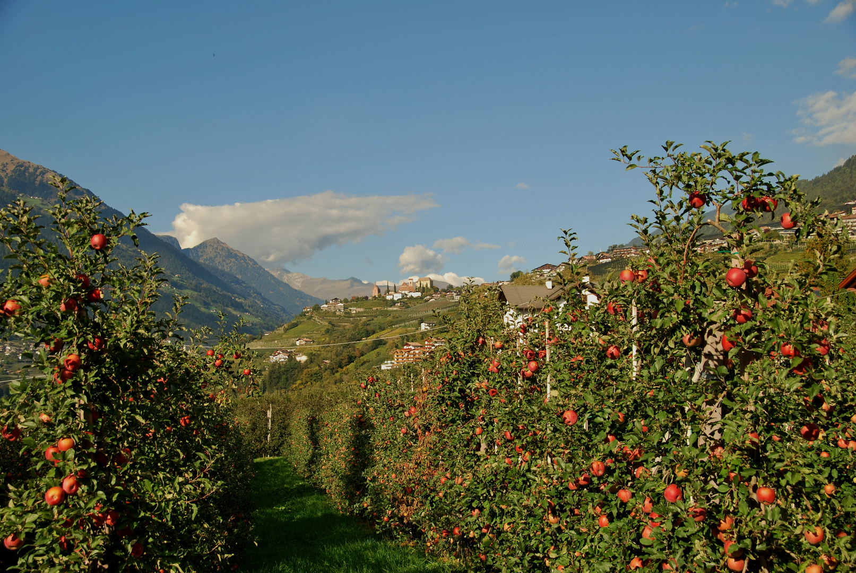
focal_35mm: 48
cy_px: 286
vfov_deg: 28.2
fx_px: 1143
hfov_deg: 41.1
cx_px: 428
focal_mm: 32
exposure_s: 1/250
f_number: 8
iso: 100
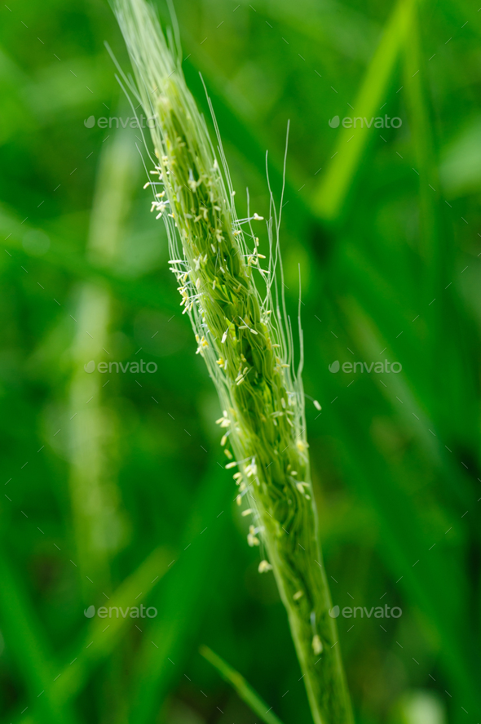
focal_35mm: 105
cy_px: 362
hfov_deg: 13.0
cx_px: 240
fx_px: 2108
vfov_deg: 19.5
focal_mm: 105
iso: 200
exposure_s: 1/320
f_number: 8
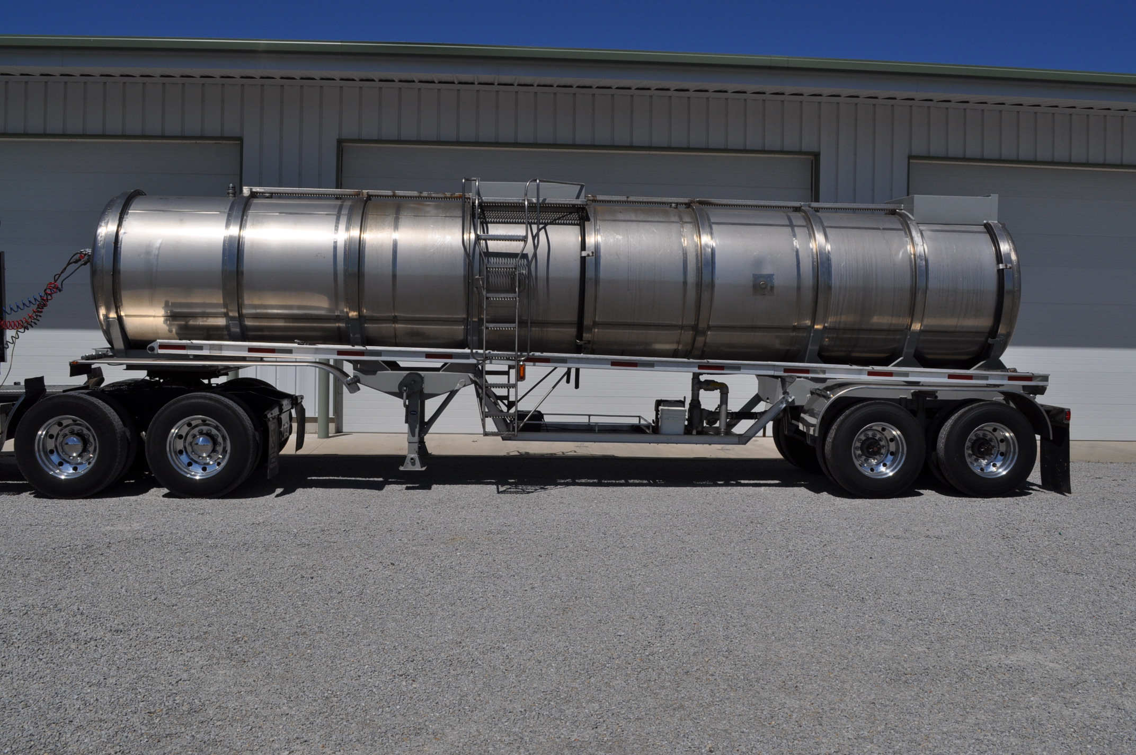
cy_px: 378
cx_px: 568
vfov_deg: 36.8
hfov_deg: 53.2
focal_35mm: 36
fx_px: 1135
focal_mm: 24
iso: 200
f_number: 13
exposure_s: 1/640
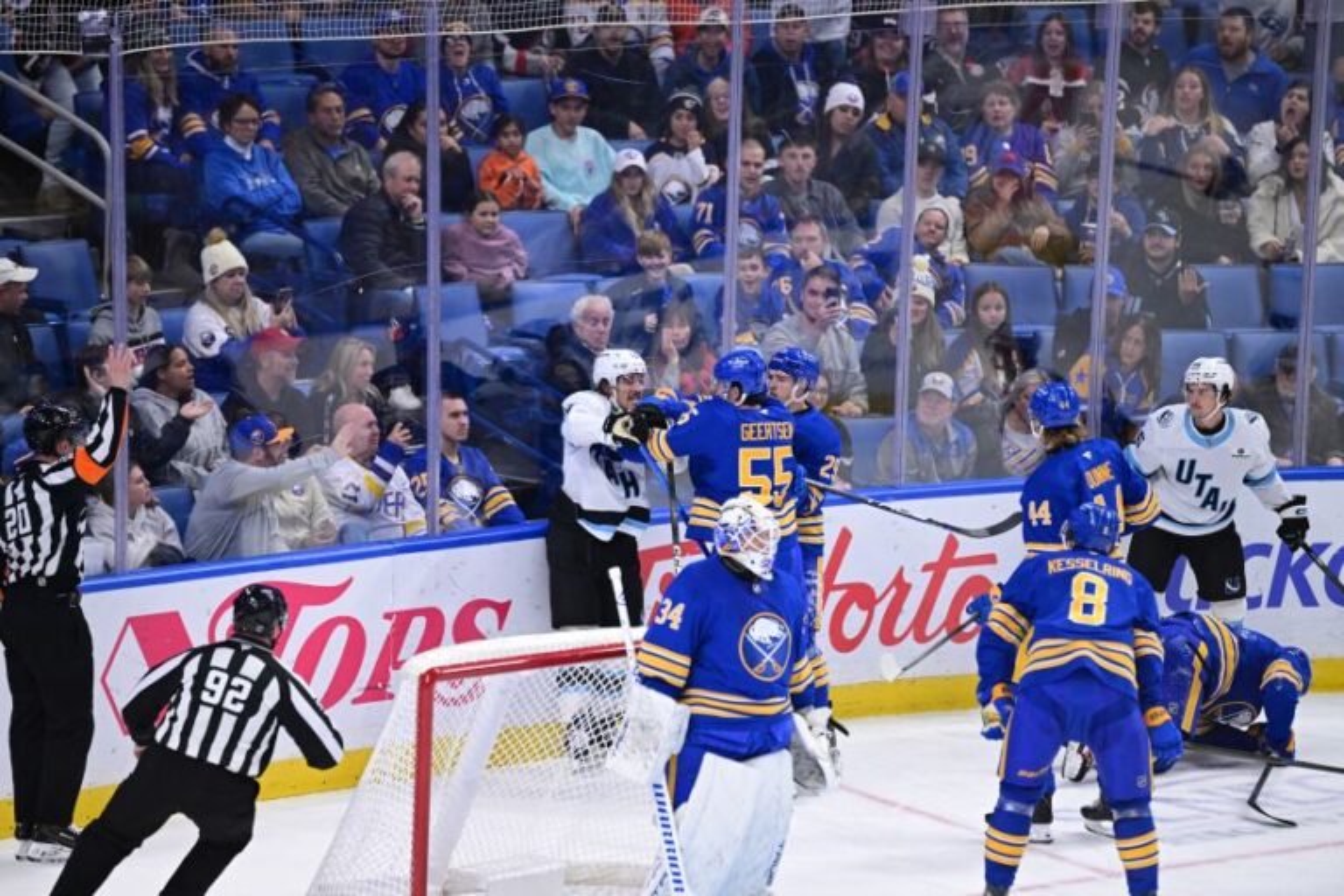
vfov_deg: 4.6
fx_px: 11199
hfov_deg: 6.9
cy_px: 448
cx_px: 672
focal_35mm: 300
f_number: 2.8
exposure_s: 1/2000
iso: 4000
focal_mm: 300
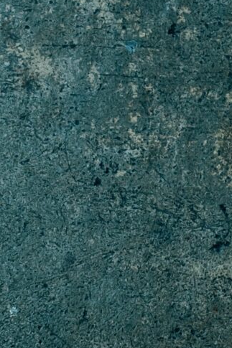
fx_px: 2554
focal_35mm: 264
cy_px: 531
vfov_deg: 7.7
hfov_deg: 5.1
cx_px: -284
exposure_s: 1/125
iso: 400
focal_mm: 50
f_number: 3.2
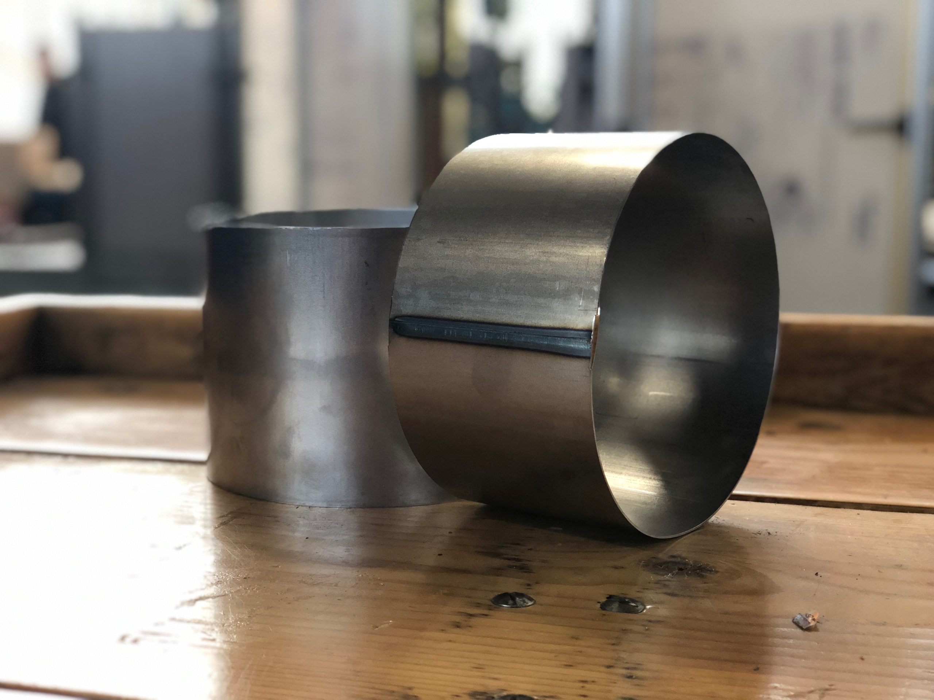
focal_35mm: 52
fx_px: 1403
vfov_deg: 28.0
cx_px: 467
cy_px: 350
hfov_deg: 36.8
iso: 100
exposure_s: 1/60
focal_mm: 6
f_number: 2.4
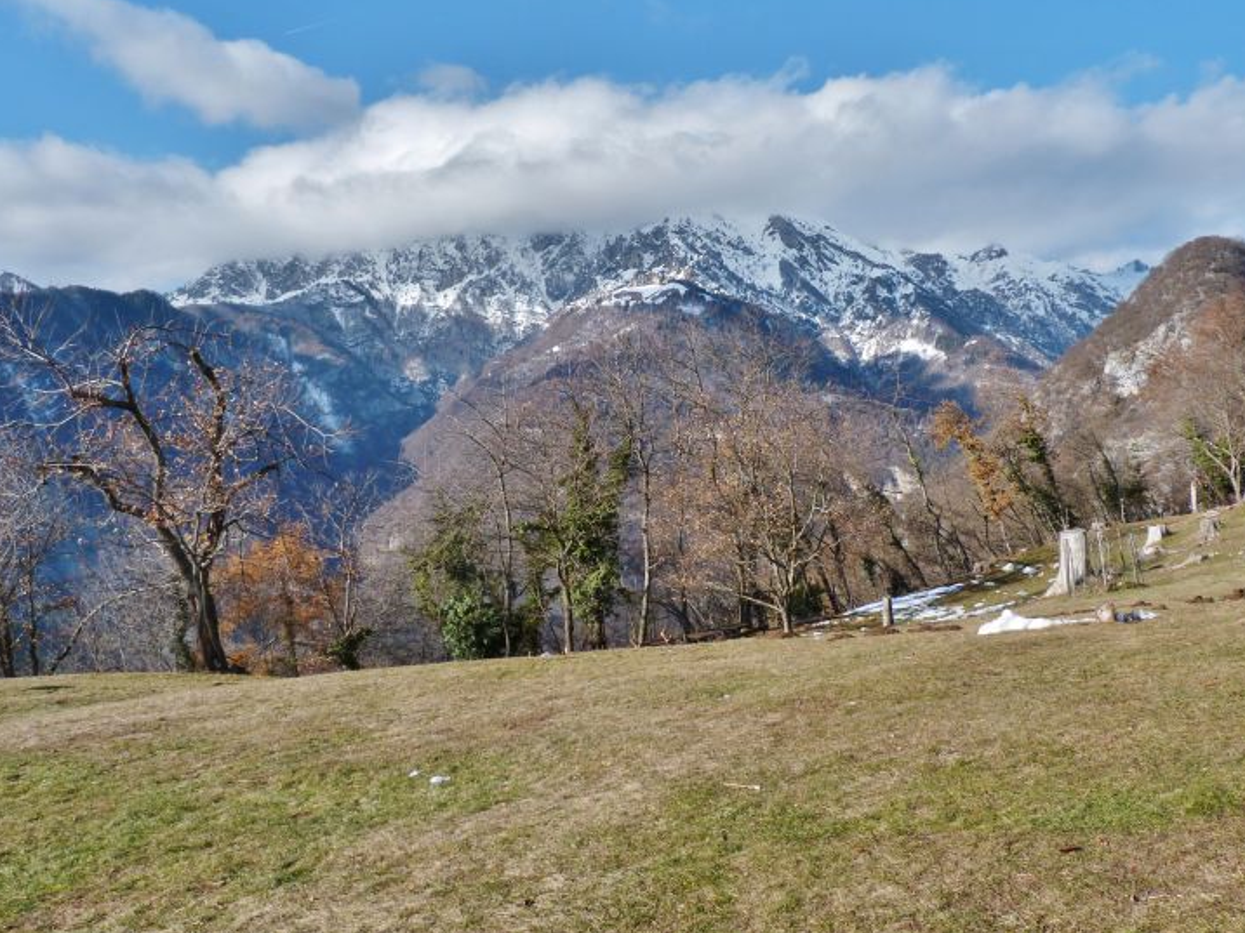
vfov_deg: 41.7
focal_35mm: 34
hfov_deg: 53.9
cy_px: 393
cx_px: 664
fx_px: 1223
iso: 80
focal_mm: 5.2
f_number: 5.6
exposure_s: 1/400
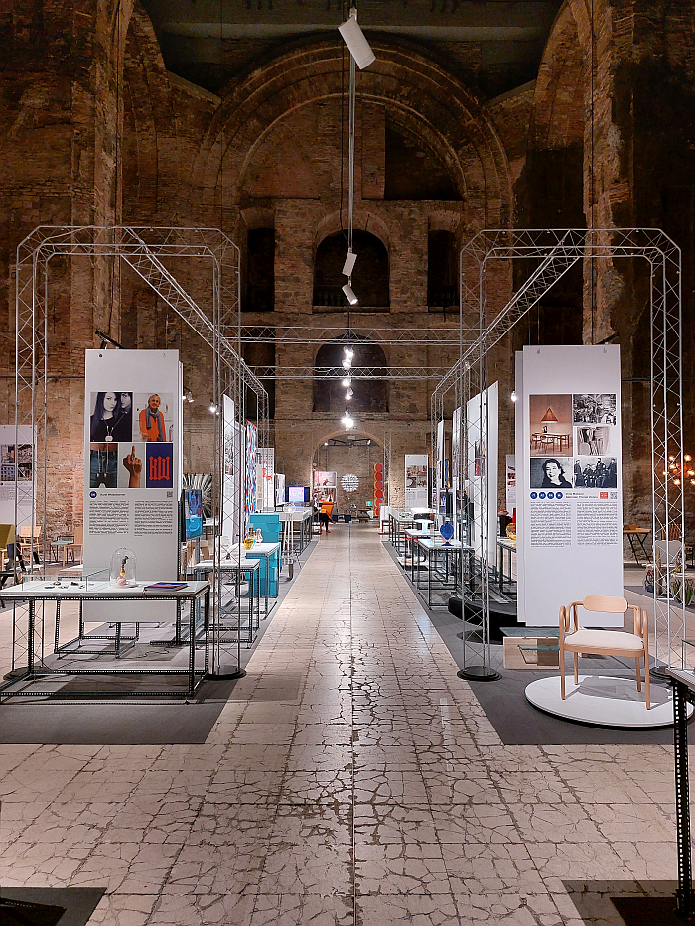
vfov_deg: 71.6
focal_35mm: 24
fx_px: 642
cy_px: 463
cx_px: 348
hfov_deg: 56.8
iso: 160
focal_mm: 5.23
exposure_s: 1/50
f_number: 1.8
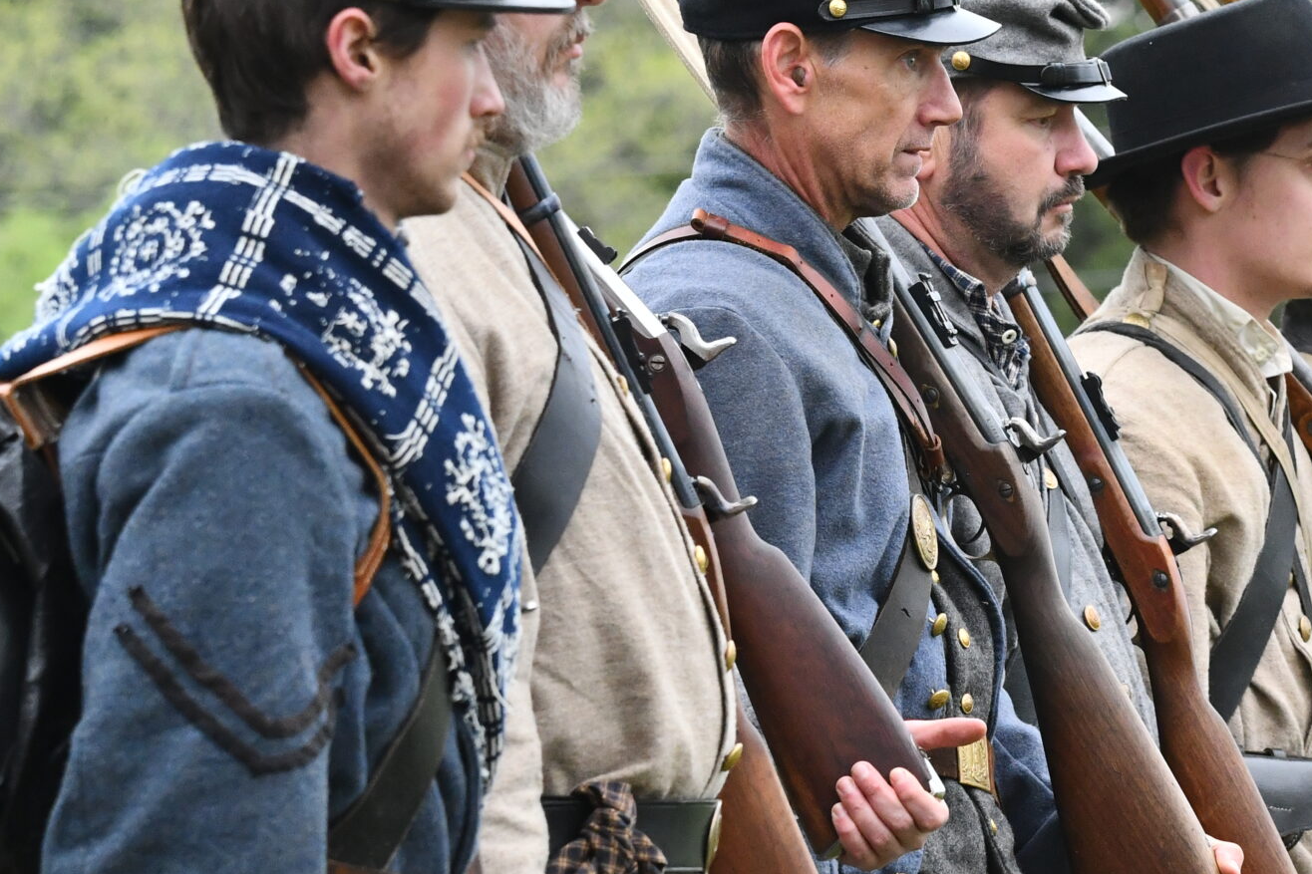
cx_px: 1244
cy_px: 514
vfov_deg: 4.3
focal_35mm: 321
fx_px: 11696
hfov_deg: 6.4
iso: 1600
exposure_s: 1/1600
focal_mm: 110
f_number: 5.6
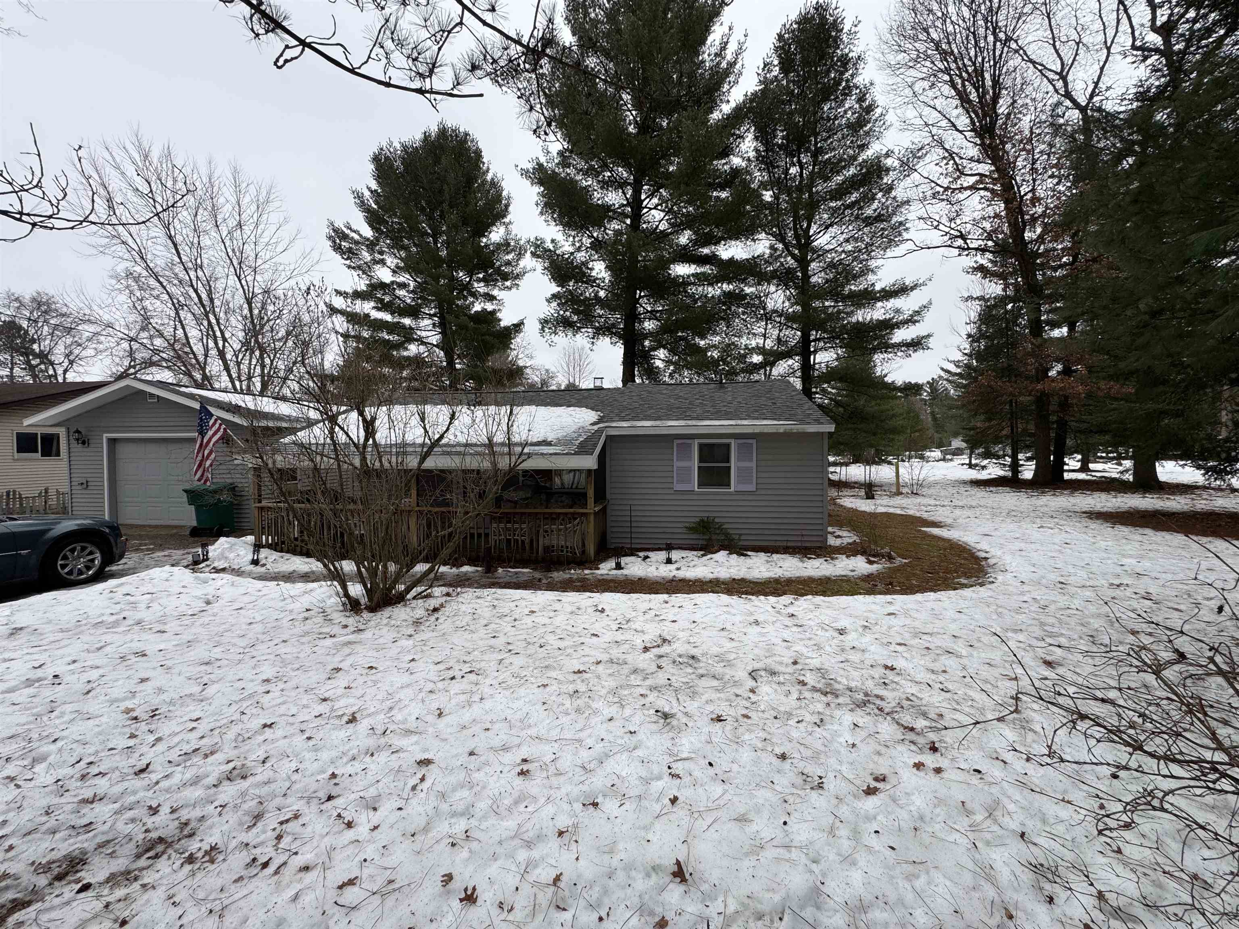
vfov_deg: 85.7
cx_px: 620
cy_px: 464
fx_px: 501
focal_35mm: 14
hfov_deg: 102.1
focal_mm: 2.22
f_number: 2.2
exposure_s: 1/135
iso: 40
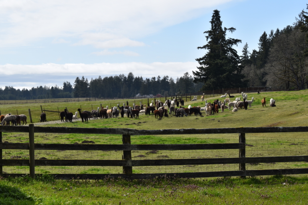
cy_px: 102
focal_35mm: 82
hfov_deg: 24.6
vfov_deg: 16.5
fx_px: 705
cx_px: 154
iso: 100
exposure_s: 1/200
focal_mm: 55
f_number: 11
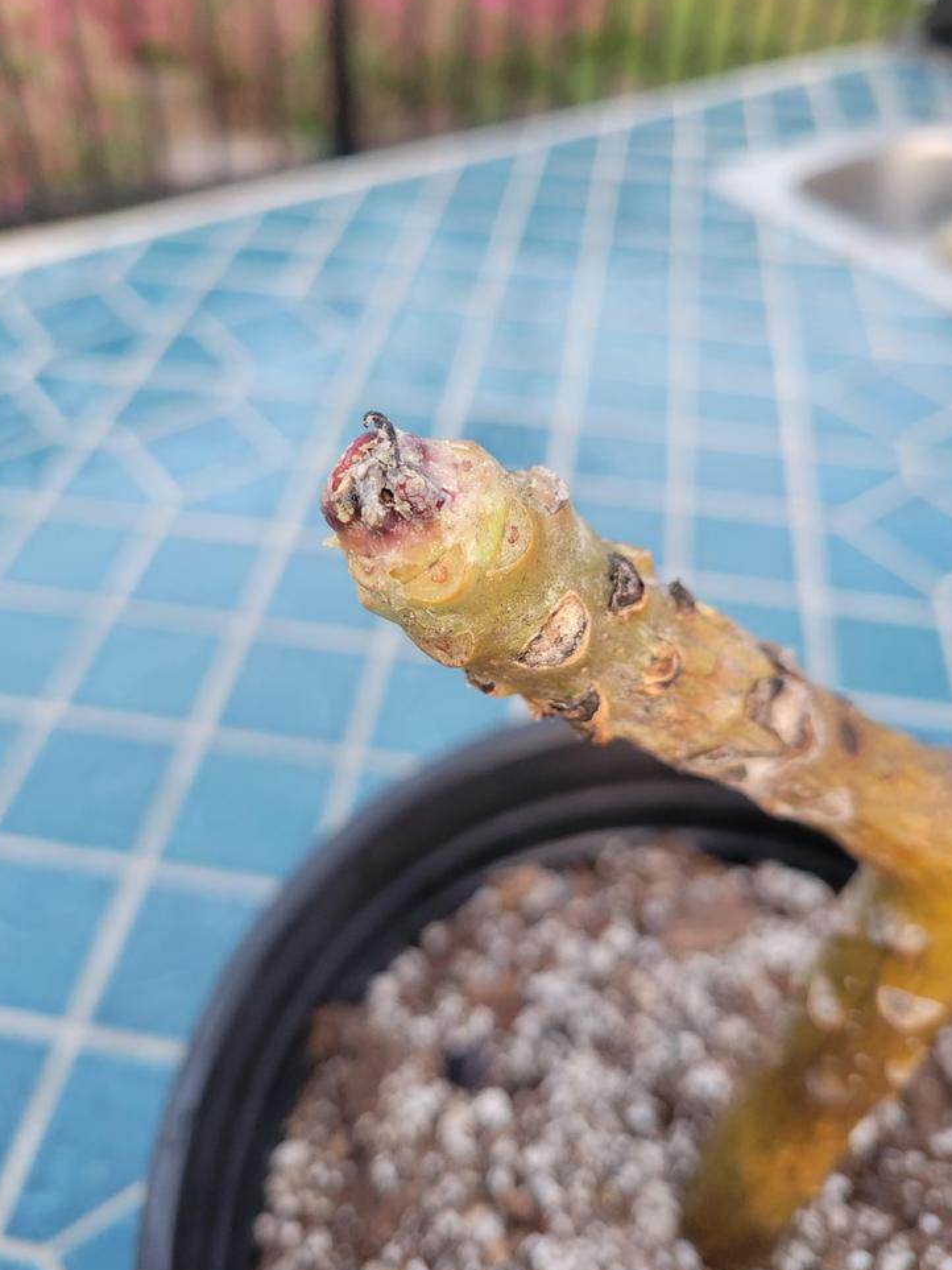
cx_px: 484
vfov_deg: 65.3
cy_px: 620
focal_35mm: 27
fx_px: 990
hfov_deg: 51.3
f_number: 1.8
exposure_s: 1/60
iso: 200
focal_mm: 5.4
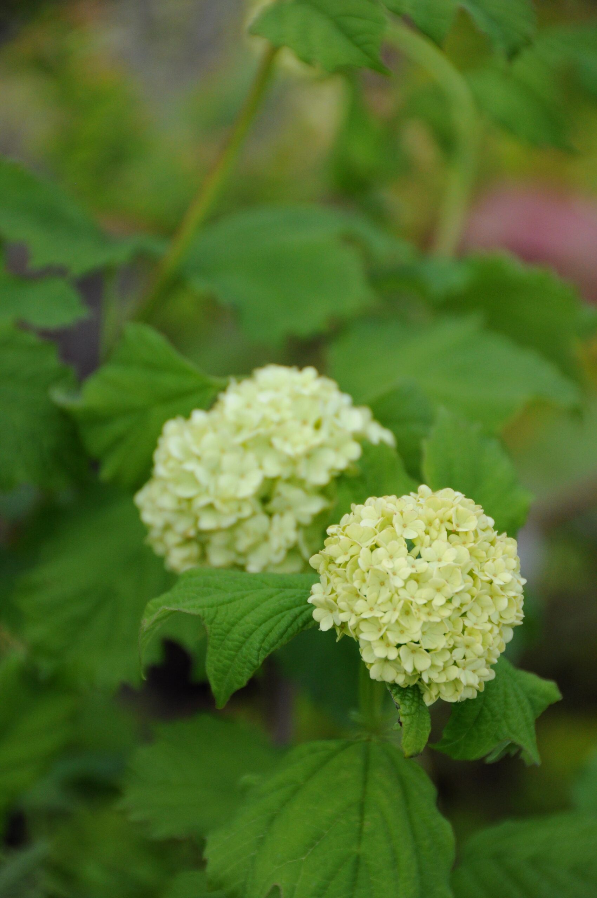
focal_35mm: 255
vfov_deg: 8.1
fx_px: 6360
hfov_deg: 5.4
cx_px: 298
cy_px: 449
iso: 640
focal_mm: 170
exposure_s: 1/2000
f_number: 5.6
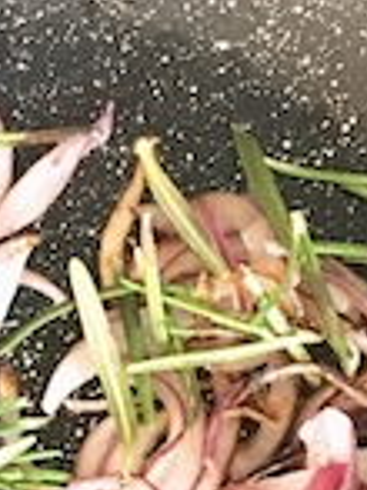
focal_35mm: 126
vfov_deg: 15.1
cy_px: 577
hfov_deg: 11.6
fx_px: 1784
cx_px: -27
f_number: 2.2
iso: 320
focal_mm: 4.15
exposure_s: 1/17
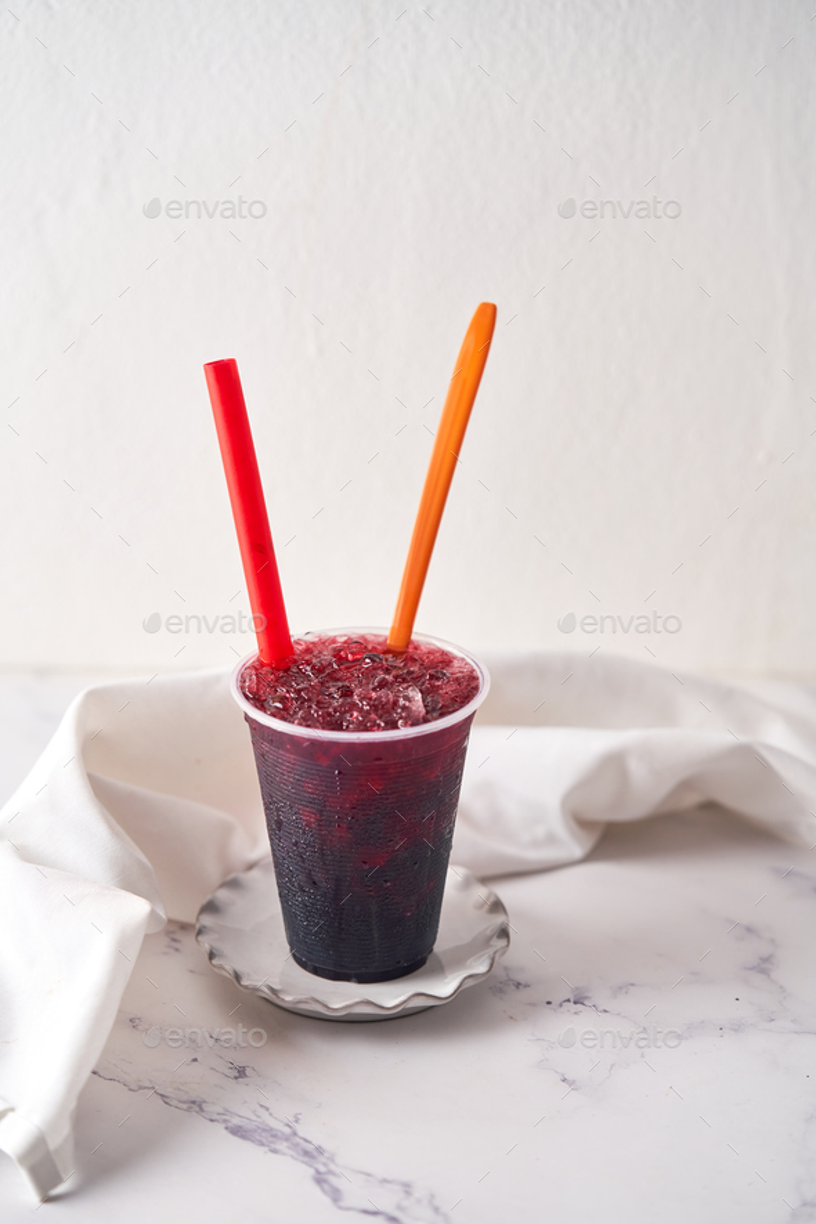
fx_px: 3332
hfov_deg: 14.0
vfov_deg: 20.8
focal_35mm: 98
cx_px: 408
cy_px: 612
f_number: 3.5
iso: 100
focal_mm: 98
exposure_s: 1/160
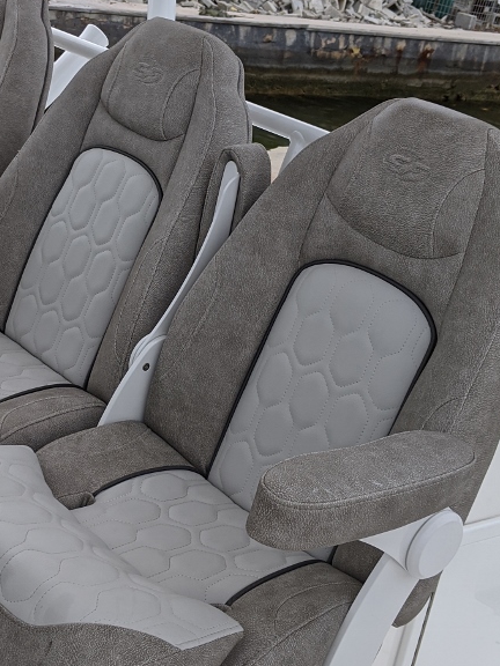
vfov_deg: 32.2
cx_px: 144
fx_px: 1156
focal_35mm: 60
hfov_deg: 24.2
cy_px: 302
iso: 58
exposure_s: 1/2347
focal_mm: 4.44
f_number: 1.8
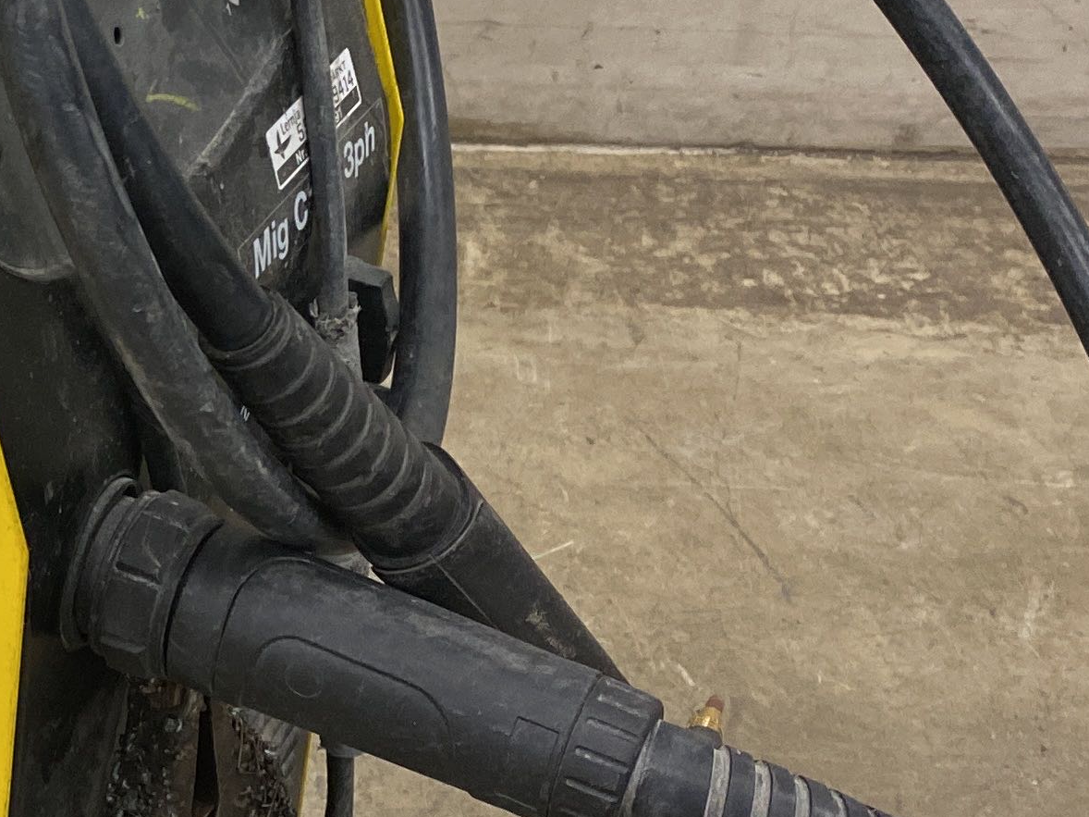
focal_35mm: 89
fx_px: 2799
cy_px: 253
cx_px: -306
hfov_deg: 20.3
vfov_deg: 16.5
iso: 125
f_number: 1.8
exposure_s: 1/65
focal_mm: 4.25
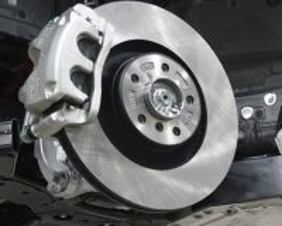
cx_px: 334
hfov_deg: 13.4
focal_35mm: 140
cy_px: 323
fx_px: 1168
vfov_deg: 10.7
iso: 640
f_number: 3.5
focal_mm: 24
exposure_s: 1/30
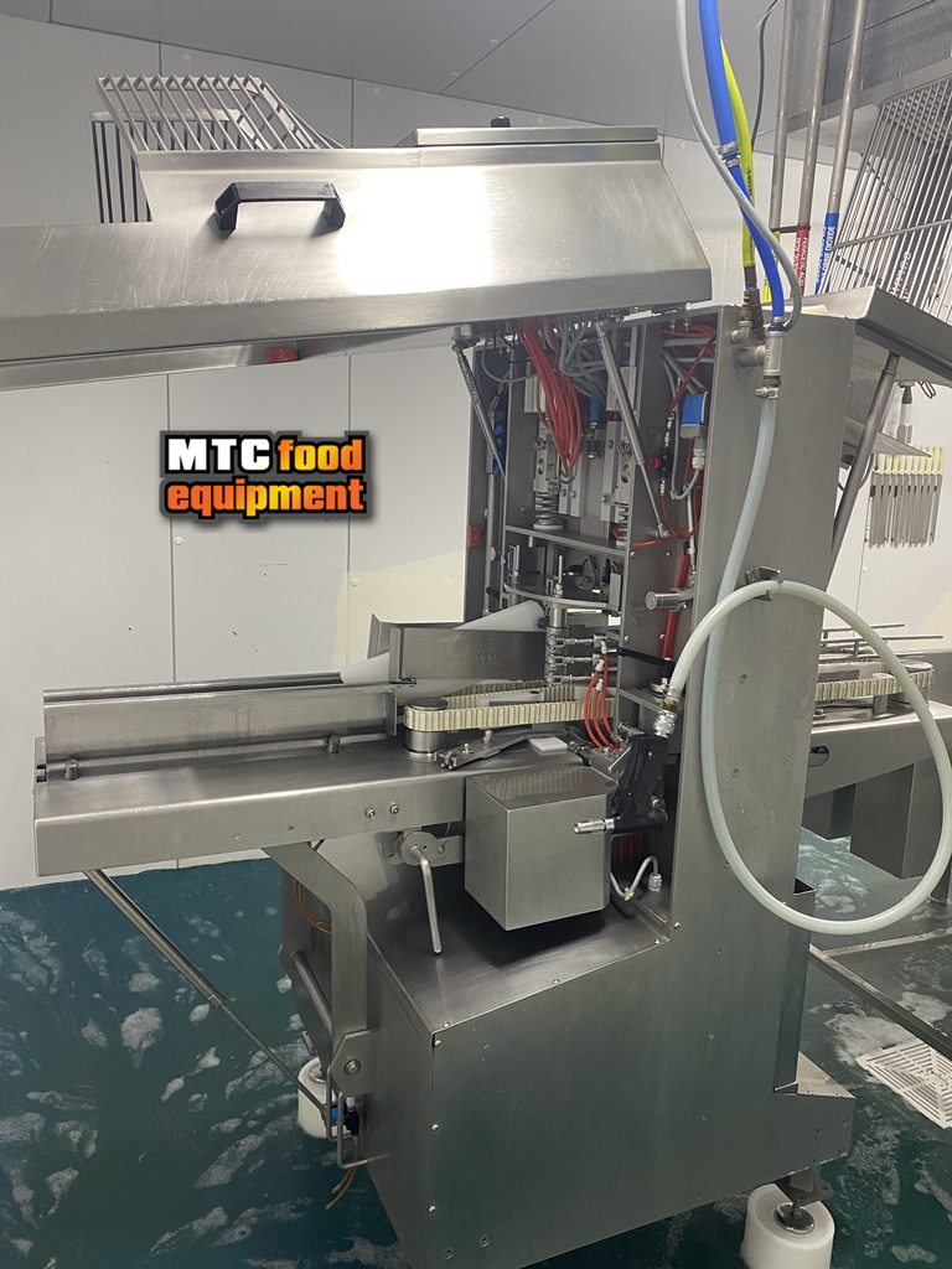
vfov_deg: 67.3
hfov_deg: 53.1
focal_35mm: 26
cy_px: 634
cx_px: 476
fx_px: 953
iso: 125
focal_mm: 4.25
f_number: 1.8
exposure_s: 1/60
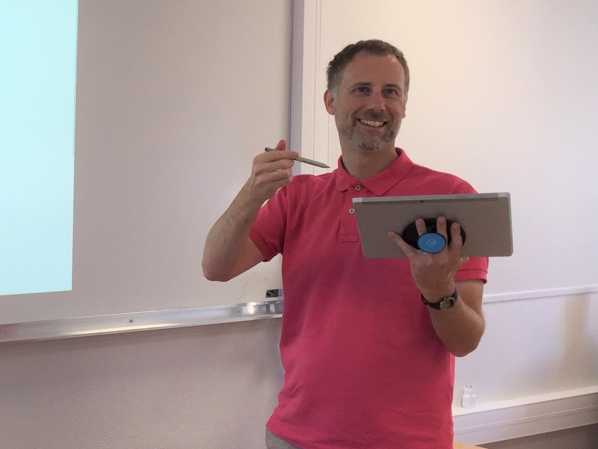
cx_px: -56
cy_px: 240
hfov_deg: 27.0
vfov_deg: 22.3
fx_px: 1140
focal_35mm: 66
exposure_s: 1/100
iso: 50
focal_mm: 4.15
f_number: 2.2
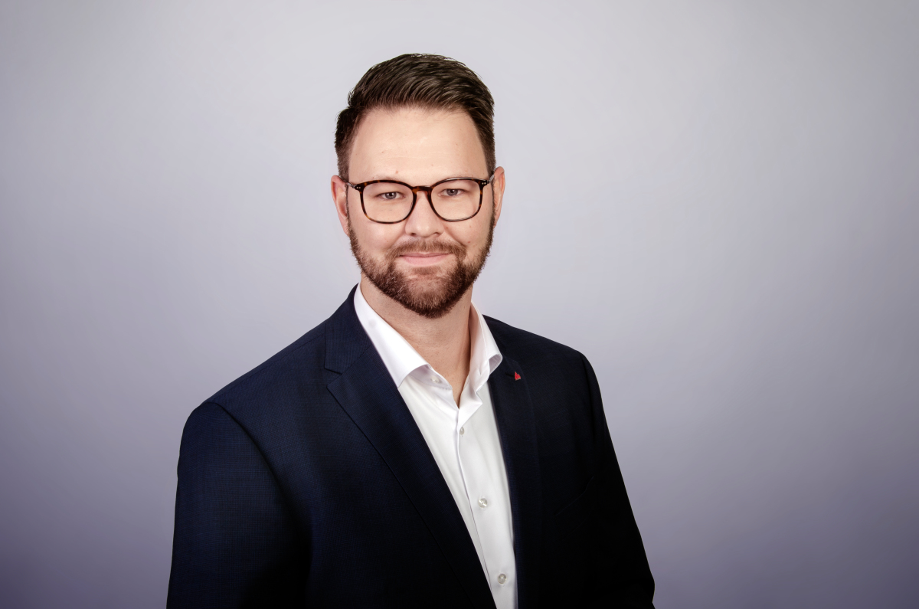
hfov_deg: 35.1
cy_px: 304
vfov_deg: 23.7
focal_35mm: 57
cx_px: 460
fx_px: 1452
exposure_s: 1/160
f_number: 16
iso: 100
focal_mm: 38
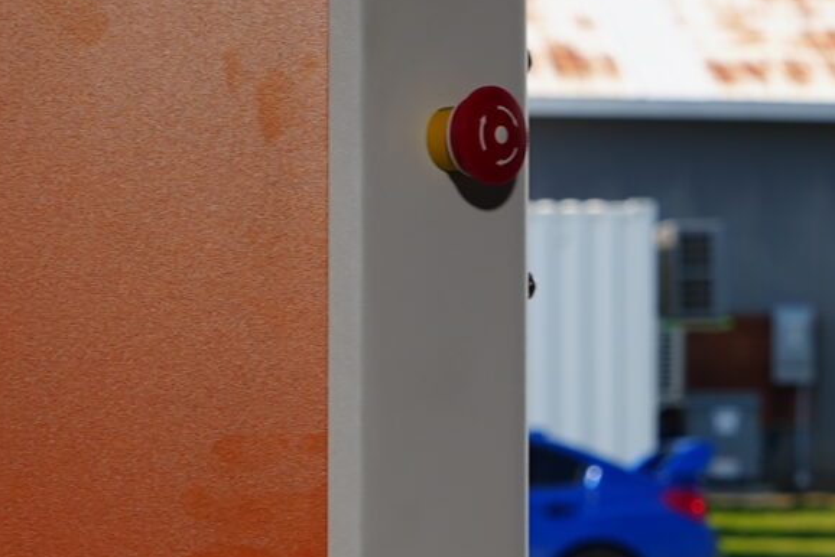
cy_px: 300
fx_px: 4525
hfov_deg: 10.5
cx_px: 519
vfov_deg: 7.1
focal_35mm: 195
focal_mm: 44
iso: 80
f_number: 9
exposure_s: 1/125
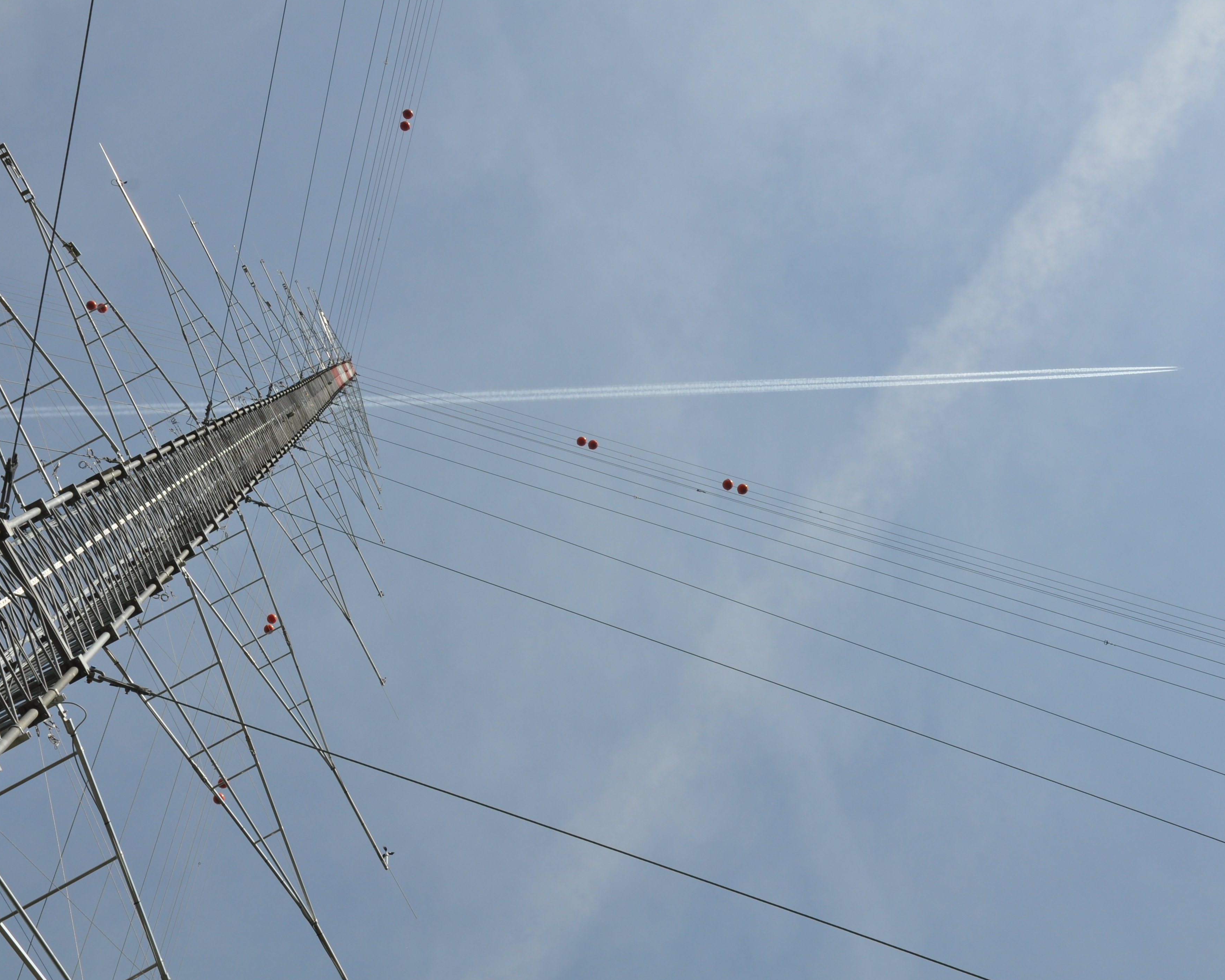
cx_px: 605
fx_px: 2611
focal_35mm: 72
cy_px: 486
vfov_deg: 21.3
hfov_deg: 26.4
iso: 200
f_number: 14
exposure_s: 1/200
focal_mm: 42
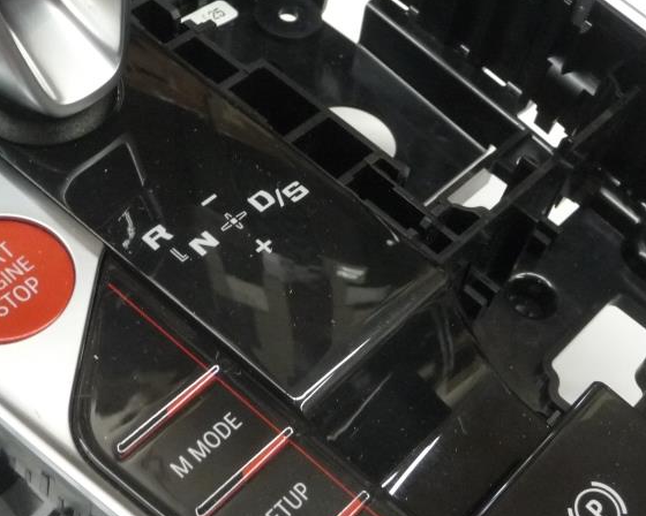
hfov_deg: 37.3
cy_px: 363
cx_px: 306
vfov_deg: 29.9
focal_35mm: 50
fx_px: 956
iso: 400
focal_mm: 4.7
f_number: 3.3
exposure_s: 1/25
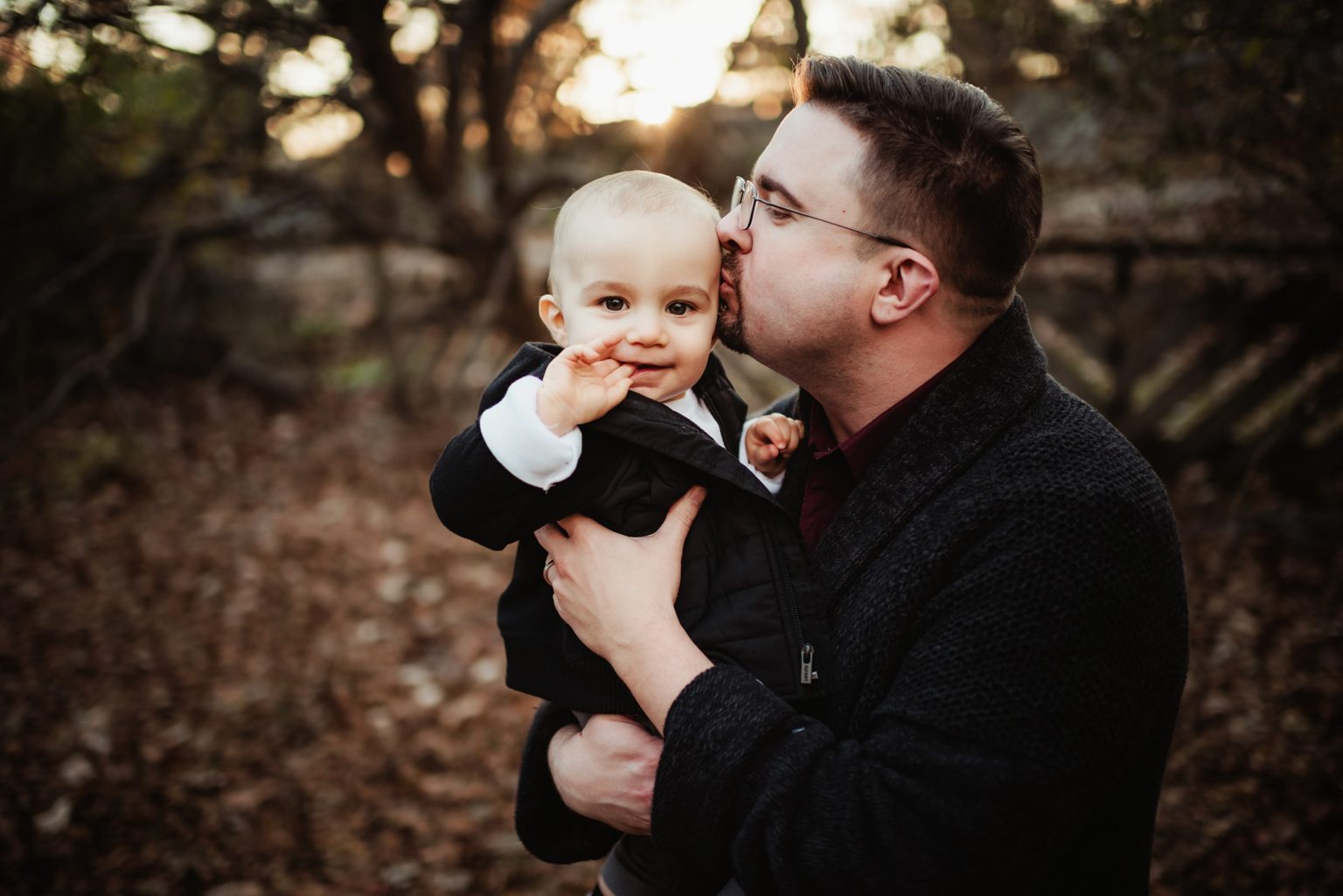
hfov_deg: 54.4
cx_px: 672
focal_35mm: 35
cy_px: 448
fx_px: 1306
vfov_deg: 37.9
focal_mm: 35
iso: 250
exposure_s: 1/640
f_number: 1.4
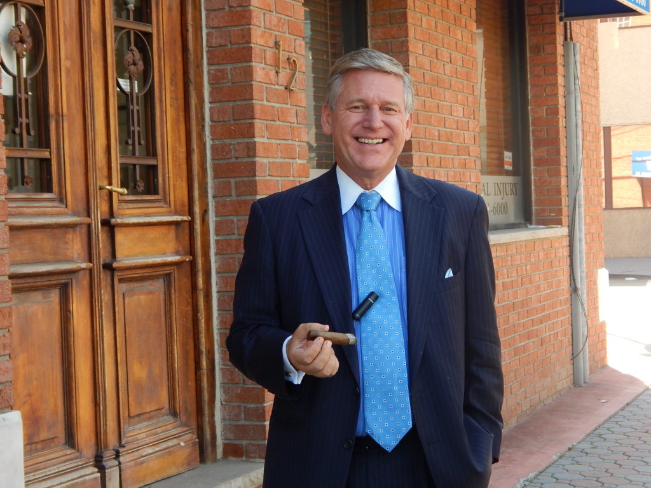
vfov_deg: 21.3
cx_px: 326
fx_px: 1298
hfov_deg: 28.2
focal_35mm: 69
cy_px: 244
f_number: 4.1
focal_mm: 12.3
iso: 125
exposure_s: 1/100
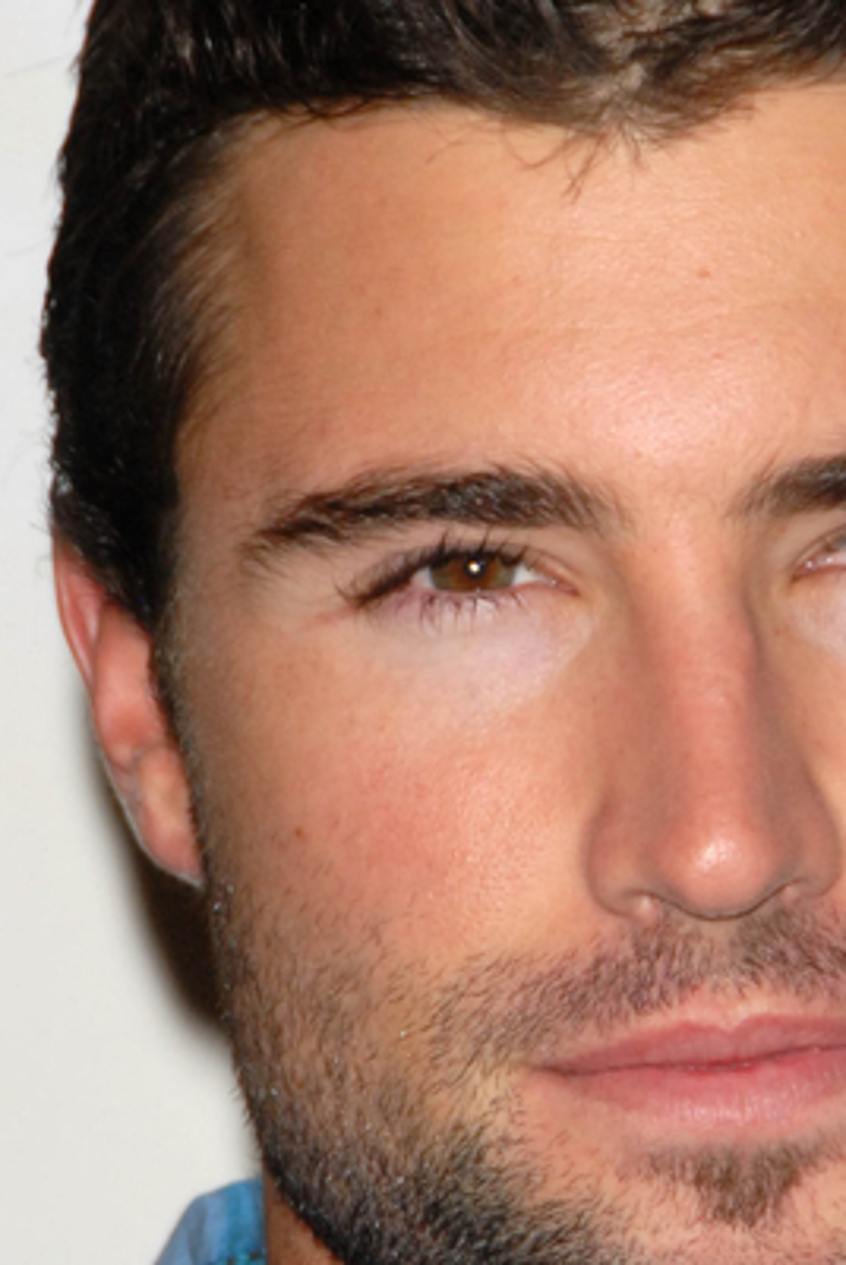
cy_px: 670
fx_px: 22379
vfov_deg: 3.2
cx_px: 655
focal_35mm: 636
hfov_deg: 2.2
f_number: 7.1
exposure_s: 1/250
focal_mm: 170
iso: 400
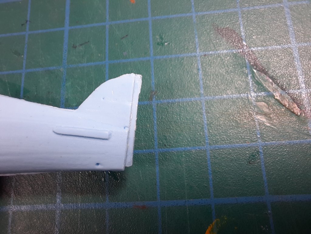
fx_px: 225
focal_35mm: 25
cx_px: 156
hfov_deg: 69.4
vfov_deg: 54.9
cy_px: 117
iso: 50
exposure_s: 1/50
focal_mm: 2.13
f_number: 2.4
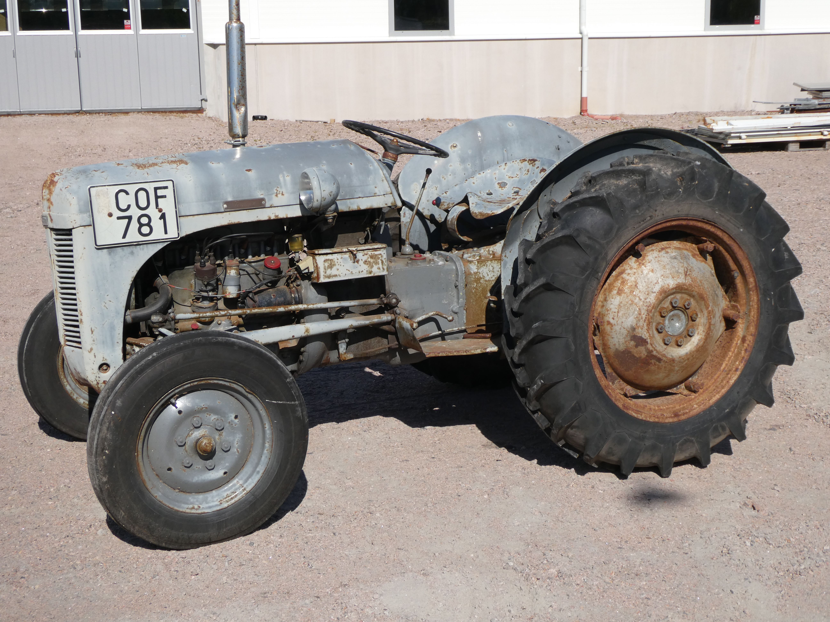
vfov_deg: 27.0
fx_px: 1295
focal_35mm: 54
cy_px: 311
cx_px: 415
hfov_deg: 35.5
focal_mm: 9.6
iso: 80
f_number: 4.1
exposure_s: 1/1000
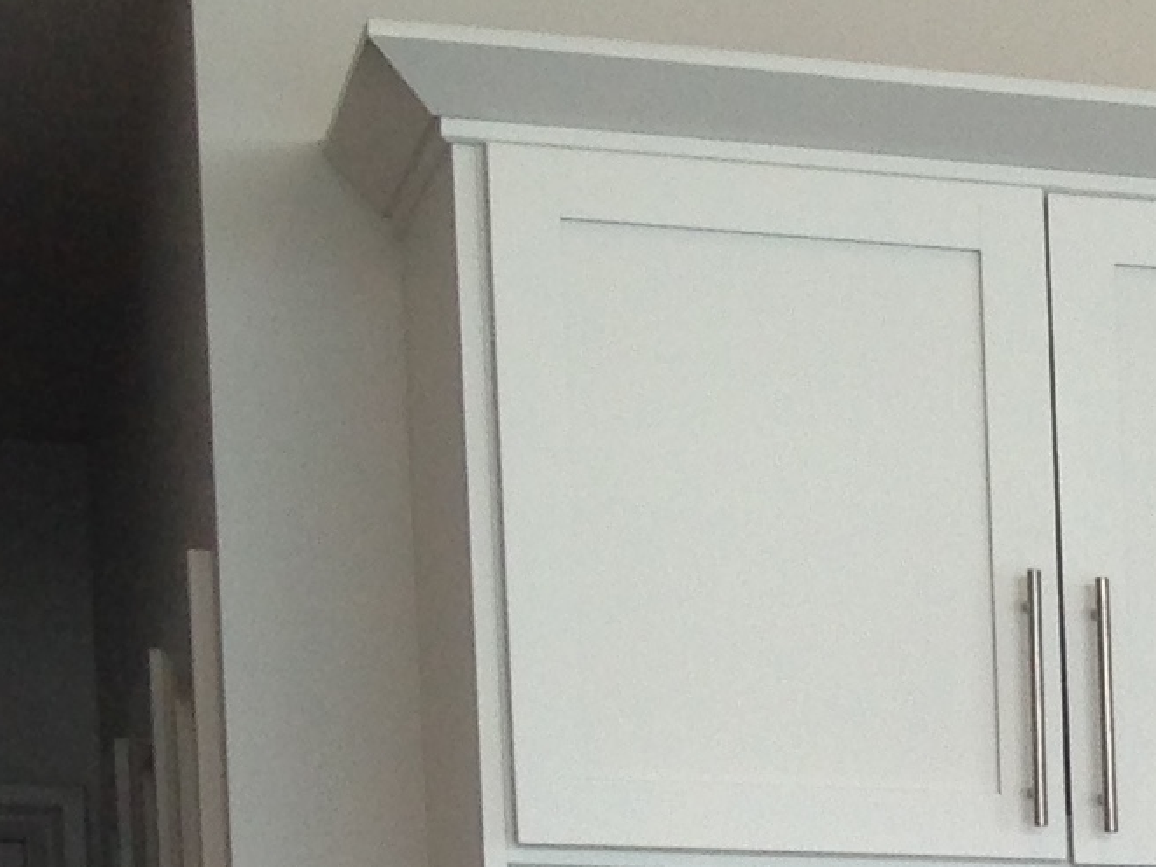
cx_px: 2340
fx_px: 5444
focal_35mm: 163
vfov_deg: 8.7
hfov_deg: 11.0
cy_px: 1606
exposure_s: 1/40
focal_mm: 4.12
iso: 64
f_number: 2.4
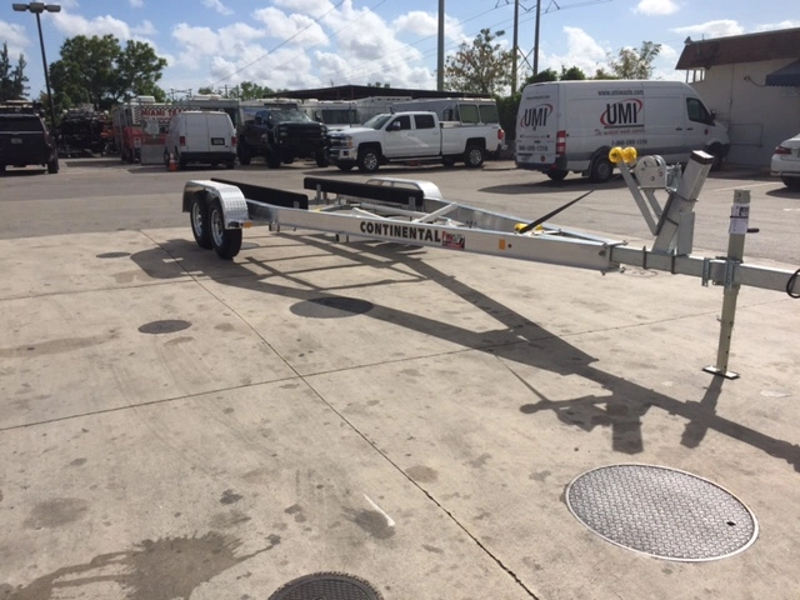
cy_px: 300
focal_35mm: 29
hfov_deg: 61.7
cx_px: 400
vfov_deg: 48.2
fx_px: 670
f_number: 2.2
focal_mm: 4.15
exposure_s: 1/5650
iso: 32
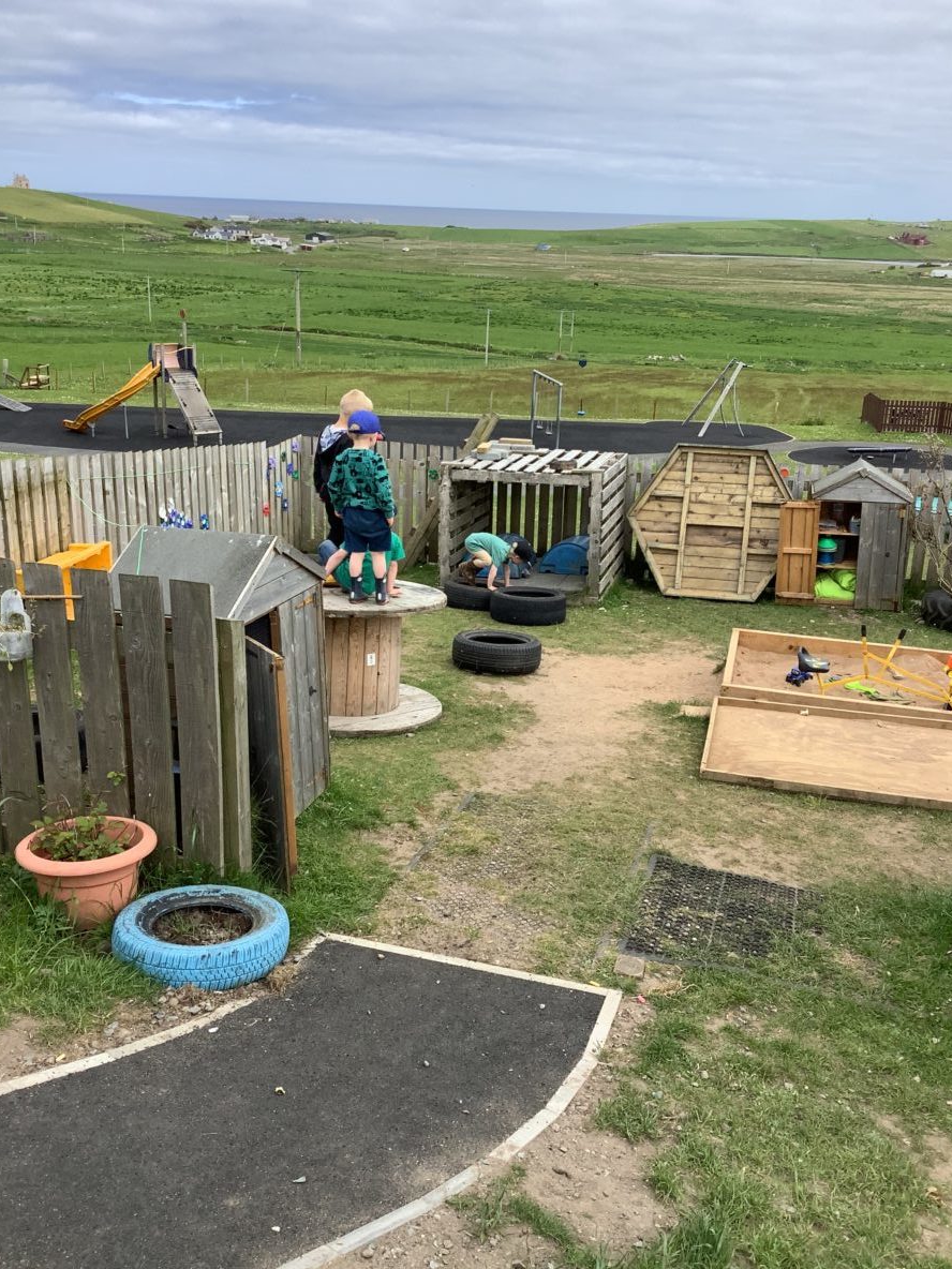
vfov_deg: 55.3
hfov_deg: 42.9
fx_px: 1210
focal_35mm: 33
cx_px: 501
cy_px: 607
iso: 25
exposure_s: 1/1018
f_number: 2.4
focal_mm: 3.3
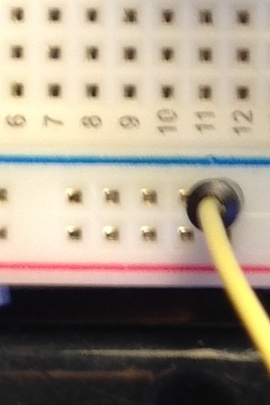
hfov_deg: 5.5
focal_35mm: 247
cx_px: 433
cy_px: 399
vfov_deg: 8.3
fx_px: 2783
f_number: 2.4
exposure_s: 1/20
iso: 50
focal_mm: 4.12
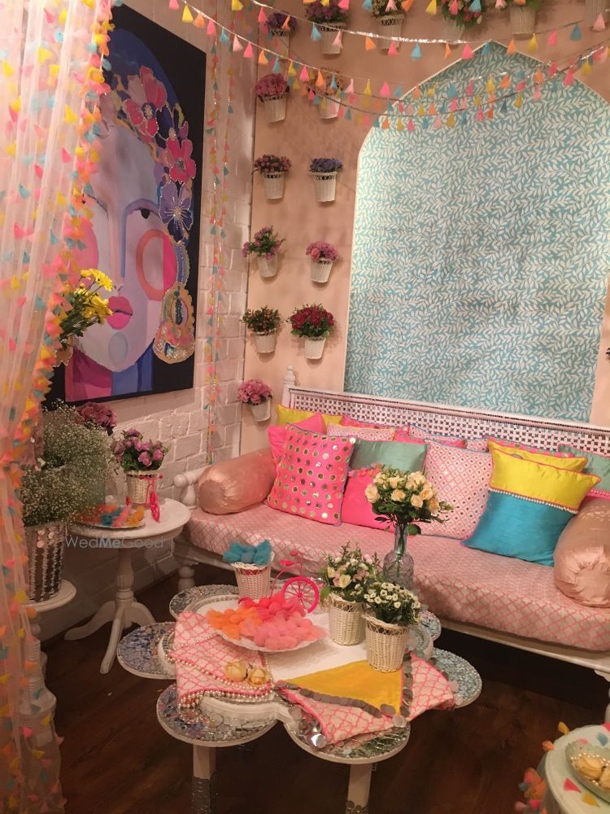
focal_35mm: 29
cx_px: 305
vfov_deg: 61.7
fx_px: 681
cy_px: 407
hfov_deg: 48.2
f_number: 2.2
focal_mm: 4.15
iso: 160
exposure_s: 1/33
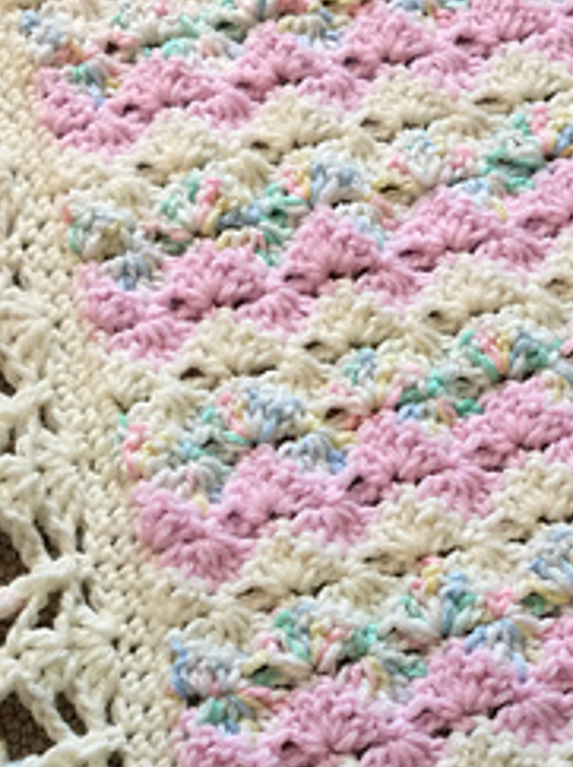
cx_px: 347
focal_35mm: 60
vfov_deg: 30.3
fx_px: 1327
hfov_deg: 24.3
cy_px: 742
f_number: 2.2
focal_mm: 4.15
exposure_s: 1/15
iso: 64
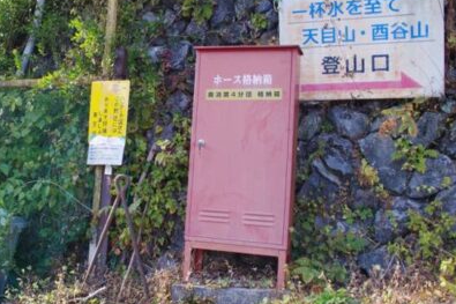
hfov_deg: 46.4
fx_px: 519
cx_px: 139
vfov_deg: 32.5
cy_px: 121
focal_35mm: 41
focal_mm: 18
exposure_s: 1/100
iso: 200
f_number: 3.5
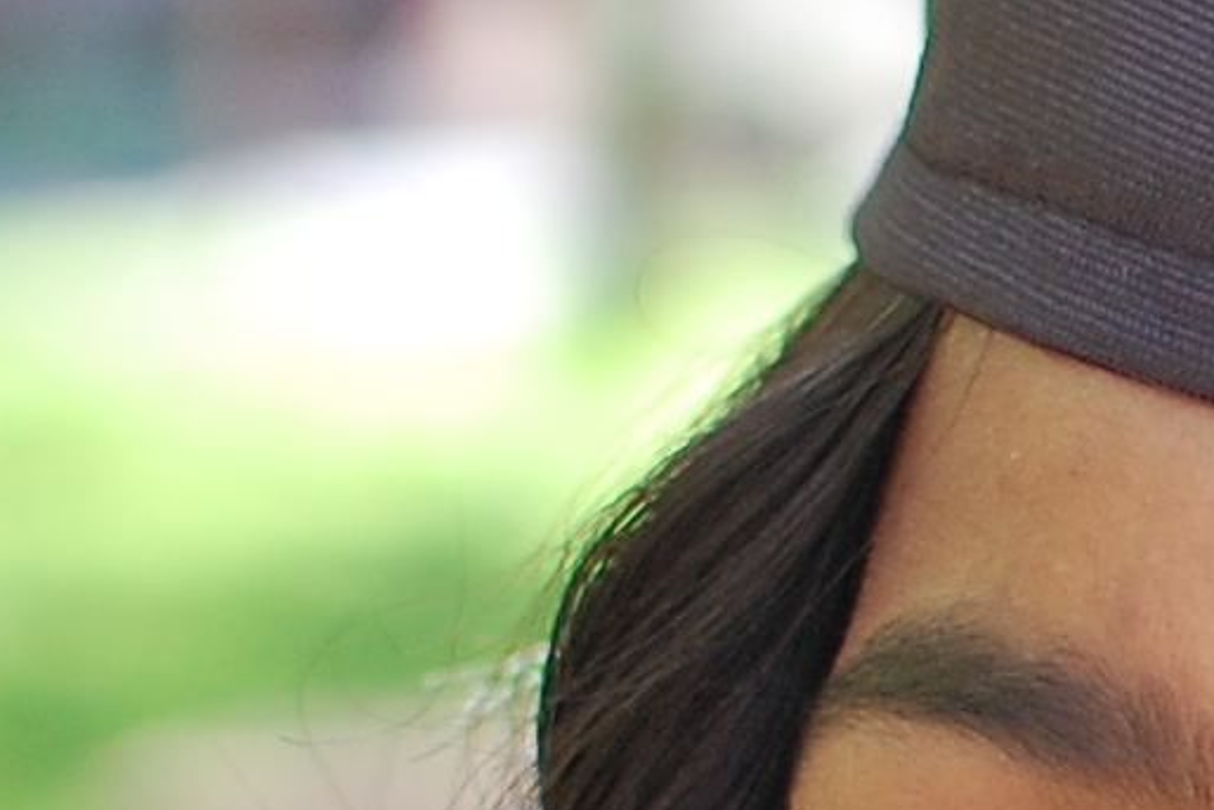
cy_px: 956
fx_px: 10352
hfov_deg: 6.6
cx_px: 2163
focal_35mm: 307
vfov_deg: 4.5
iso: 400
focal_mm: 35
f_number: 2.5
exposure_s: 1/640
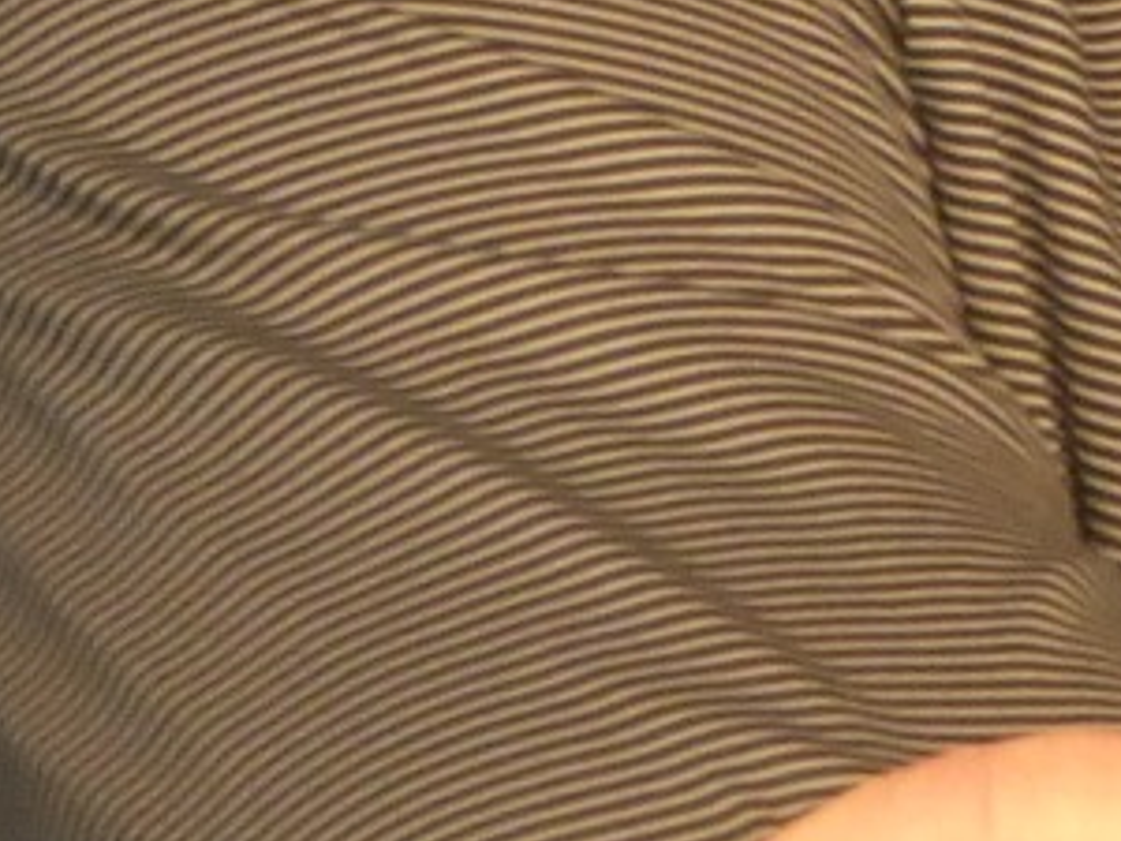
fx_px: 71439
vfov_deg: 0.7
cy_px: -434
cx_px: 2915
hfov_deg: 0.9
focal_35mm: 2206
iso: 400
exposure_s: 1/30
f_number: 2.8
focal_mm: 74.3
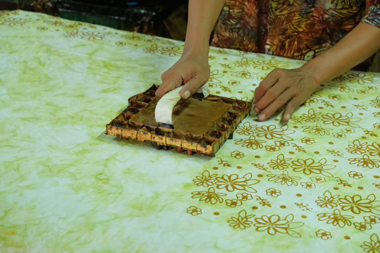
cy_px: 126
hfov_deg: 24.5
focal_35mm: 83
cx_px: 190
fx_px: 876
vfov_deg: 16.5
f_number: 4
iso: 3200
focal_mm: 55
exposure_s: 1/125
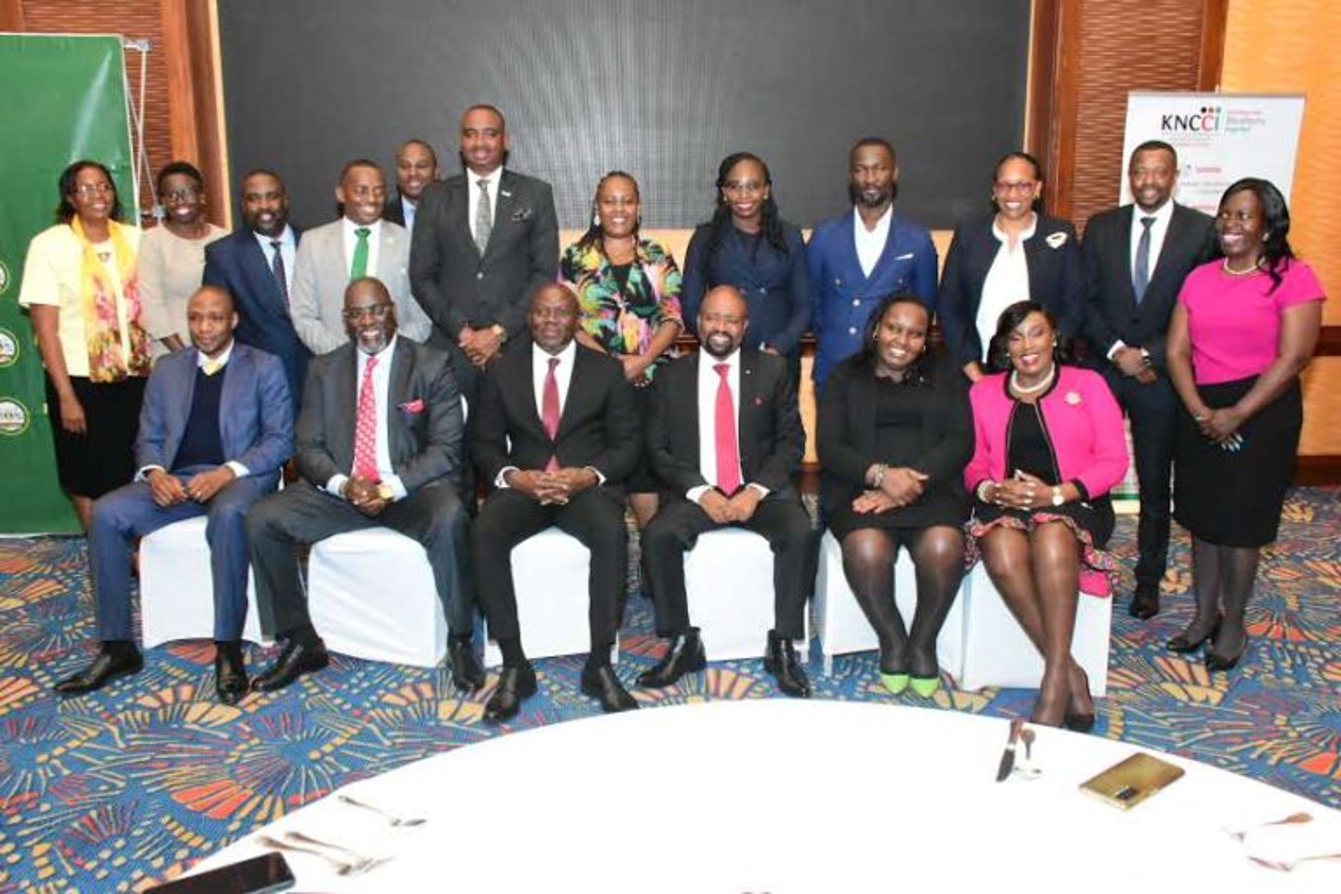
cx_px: 670
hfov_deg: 61.9
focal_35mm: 30
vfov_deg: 43.6
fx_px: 1117
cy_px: 447
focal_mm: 20
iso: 8000
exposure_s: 1/200
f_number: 8
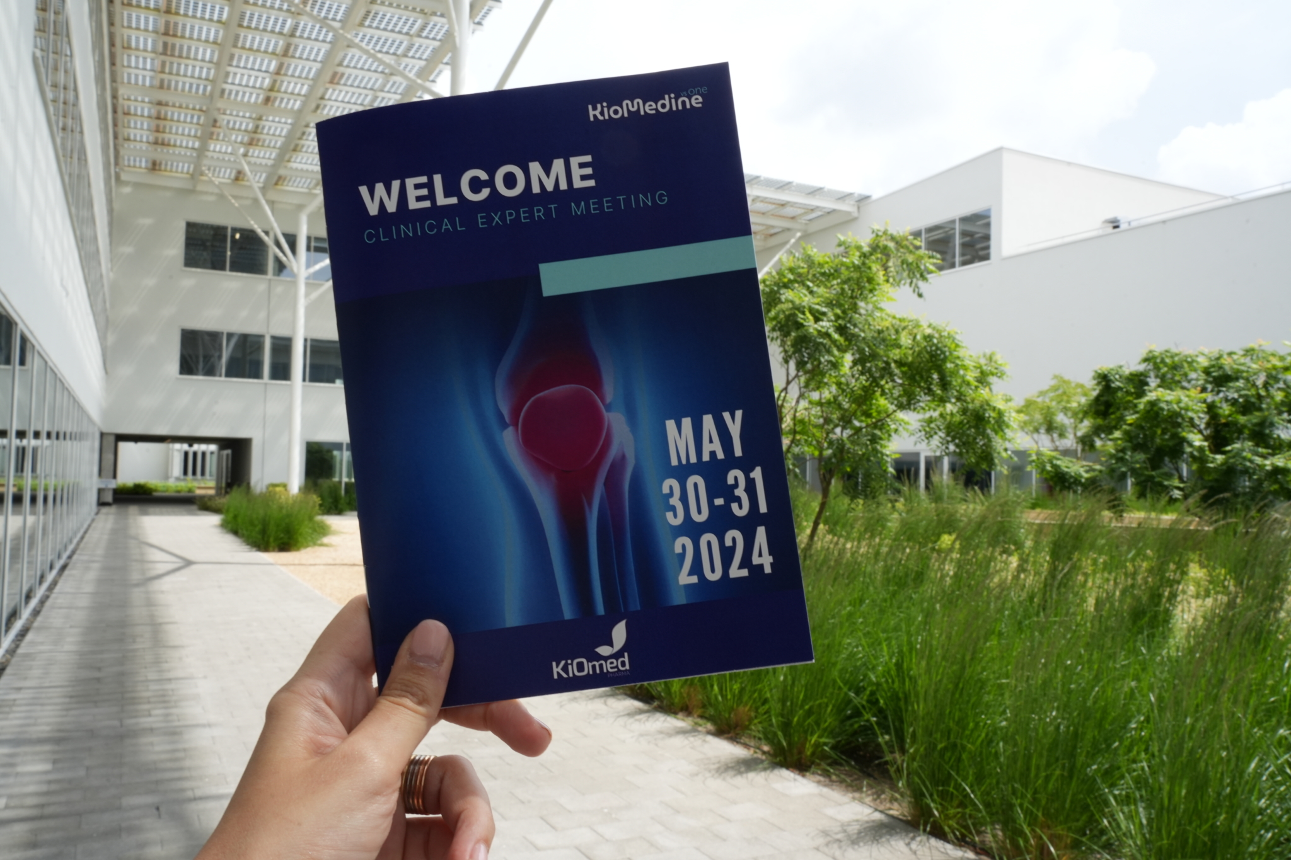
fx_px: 1004
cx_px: 646
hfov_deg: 65.5
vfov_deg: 46.4
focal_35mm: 28
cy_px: 430
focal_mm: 28
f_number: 22
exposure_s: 1/125
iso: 800
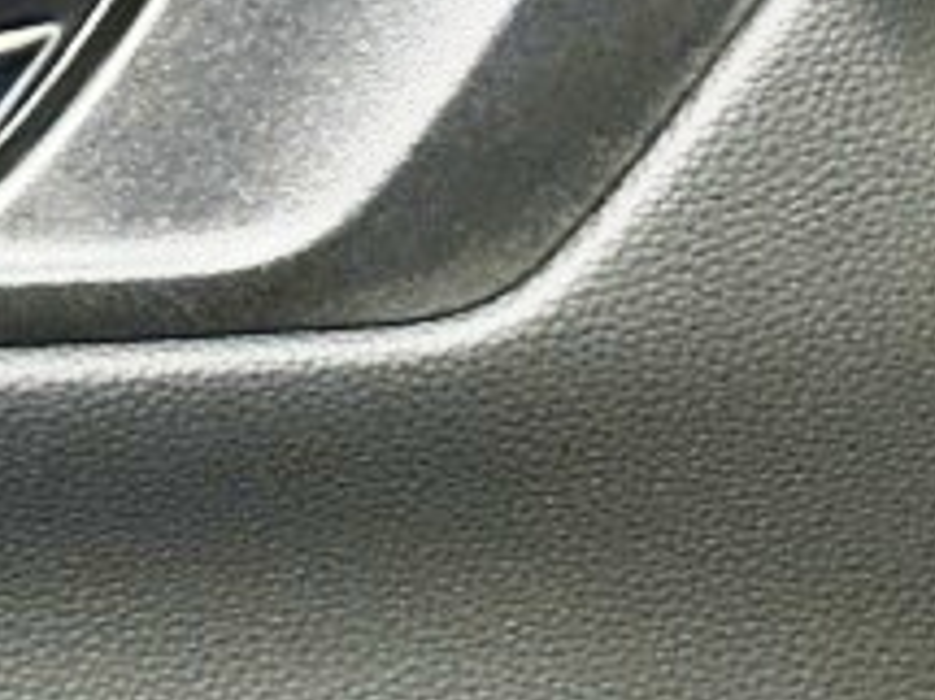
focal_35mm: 229
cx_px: -422
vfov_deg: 6.5
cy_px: 752
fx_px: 6182
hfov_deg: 8.5
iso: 640
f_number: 1.78
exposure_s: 1/30
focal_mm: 6.86
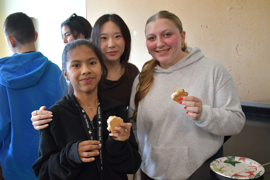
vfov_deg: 34.2
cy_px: 90
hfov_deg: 49.6
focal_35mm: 39
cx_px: 135
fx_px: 292
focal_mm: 26
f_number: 4
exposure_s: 1/125
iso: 1250
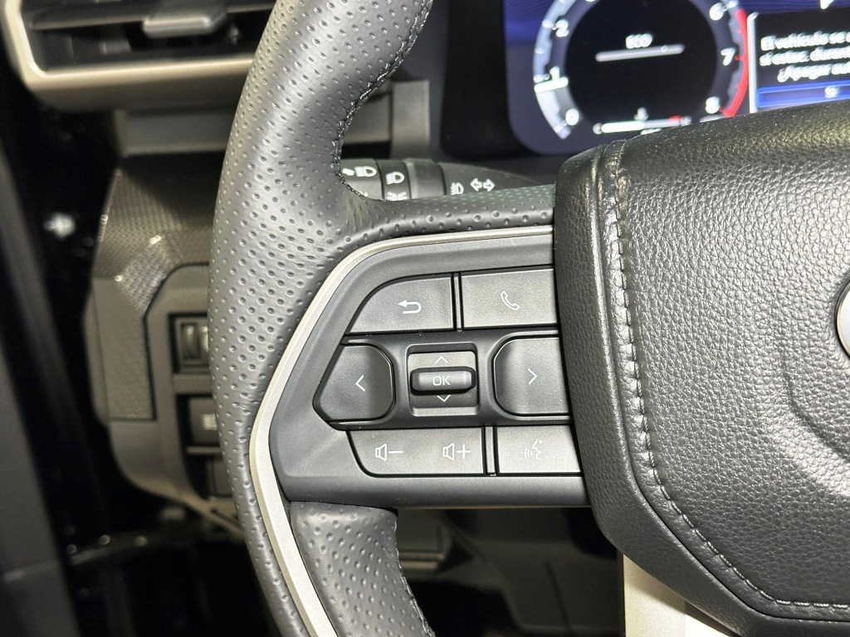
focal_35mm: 48
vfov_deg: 30.3
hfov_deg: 39.7
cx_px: 425
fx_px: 1179
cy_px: 318
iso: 500
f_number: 1.78
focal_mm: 6.86
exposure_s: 1/40
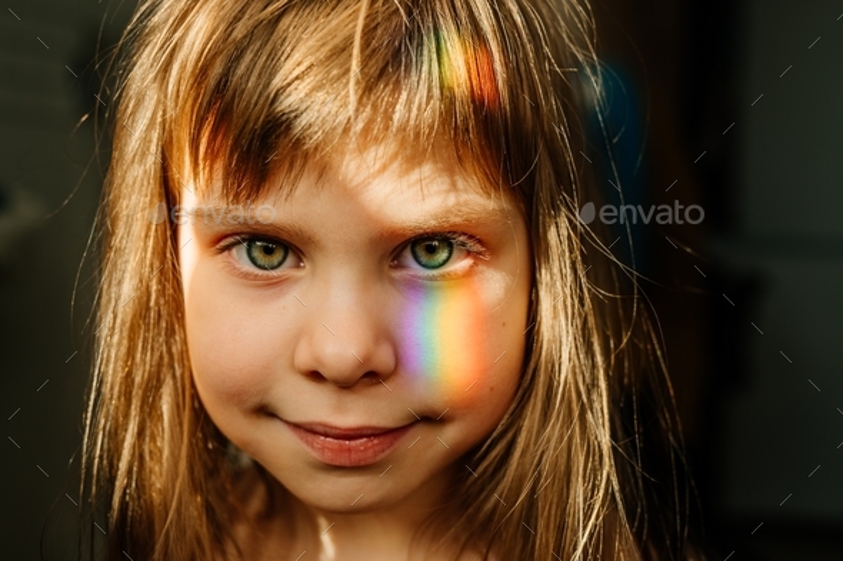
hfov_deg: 39.6
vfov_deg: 27.0
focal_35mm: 50
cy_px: 280
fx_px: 1170
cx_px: 422
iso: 200
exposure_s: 1/200
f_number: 4.5
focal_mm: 50
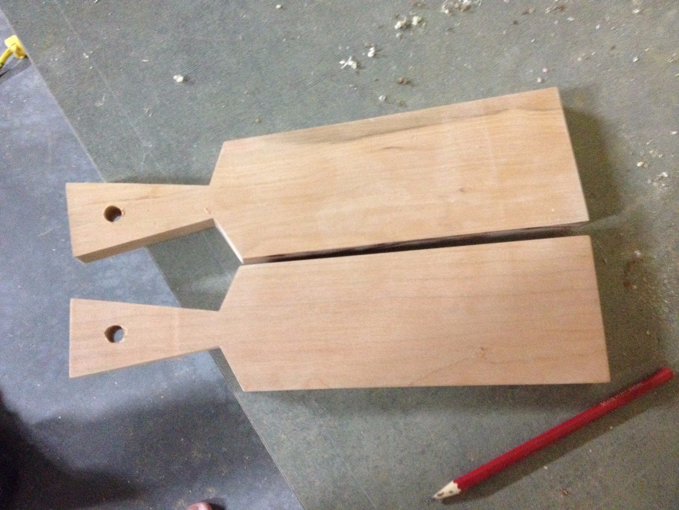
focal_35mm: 35
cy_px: 255
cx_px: 340
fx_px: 687
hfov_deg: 52.6
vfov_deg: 40.7
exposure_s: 1/15
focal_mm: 4.28
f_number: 2.4
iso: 640
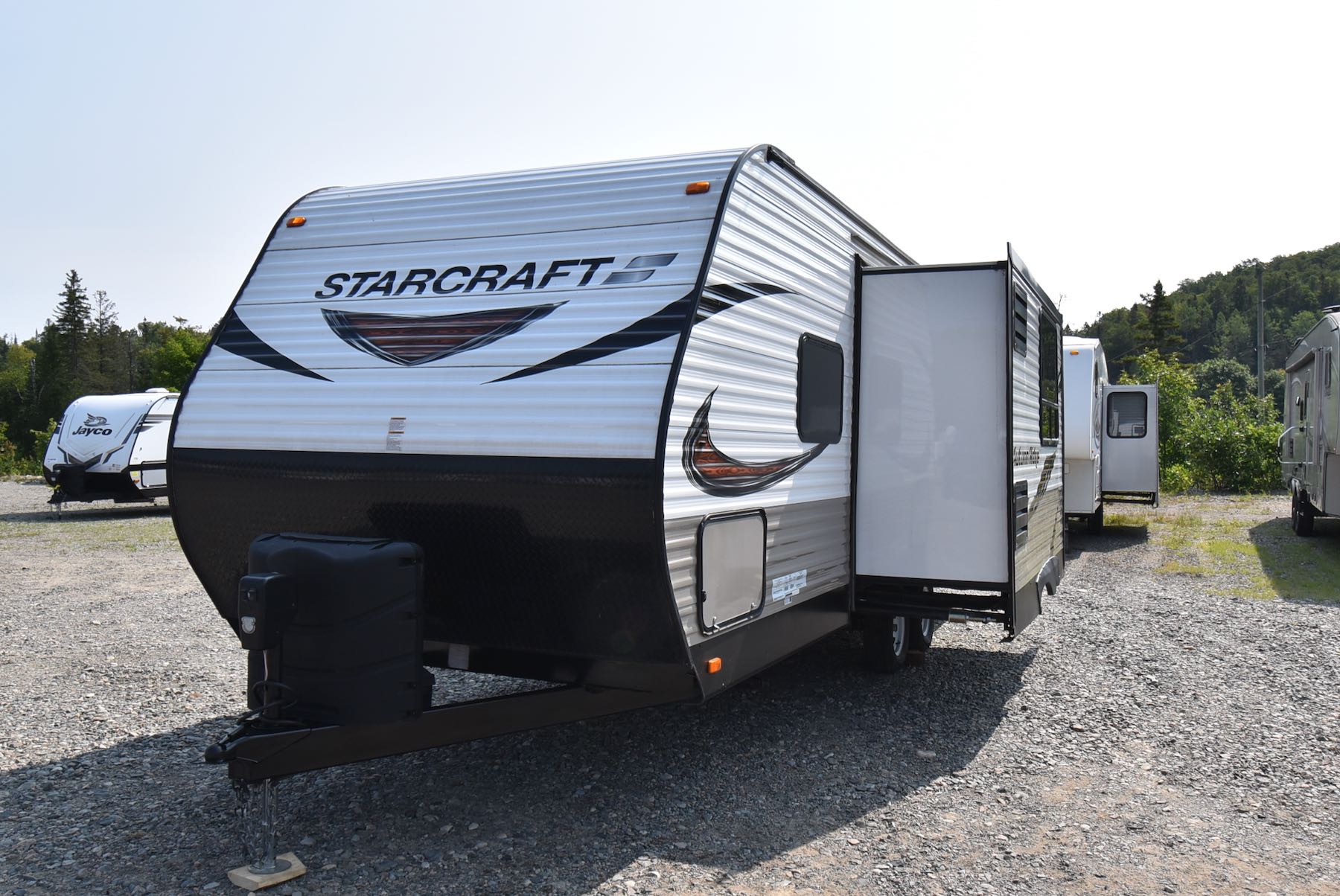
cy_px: 448
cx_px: 670
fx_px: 782
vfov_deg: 59.6
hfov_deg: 81.1
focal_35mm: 21
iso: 200
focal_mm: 14
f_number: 10
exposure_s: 1/400
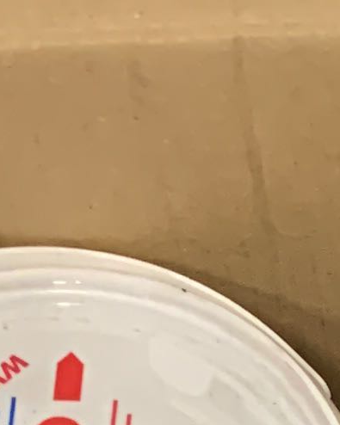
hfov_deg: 7.2
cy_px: 1734
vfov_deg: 7.0
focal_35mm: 207
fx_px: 2605
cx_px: 637
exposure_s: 1/60
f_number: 1.8
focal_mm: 4.25
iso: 200
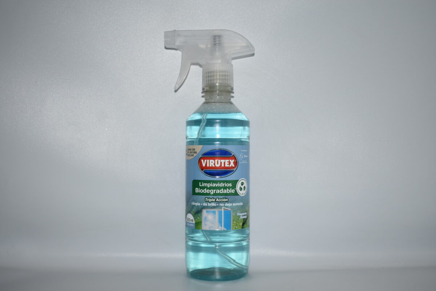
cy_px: 146
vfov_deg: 28.9
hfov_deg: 42.3
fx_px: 563
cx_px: 218
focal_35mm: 46
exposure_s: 1/60
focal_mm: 31
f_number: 4.2
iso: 320
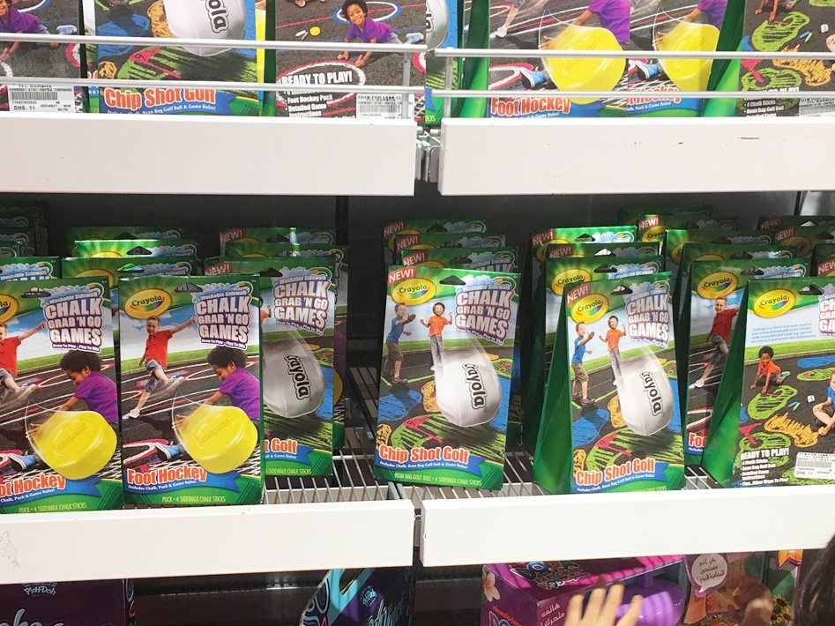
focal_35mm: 49
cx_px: 381
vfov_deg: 29.5
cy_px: 417
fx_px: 1182
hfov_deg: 38.9
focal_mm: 4.15
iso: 40
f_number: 2.2
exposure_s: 1/33
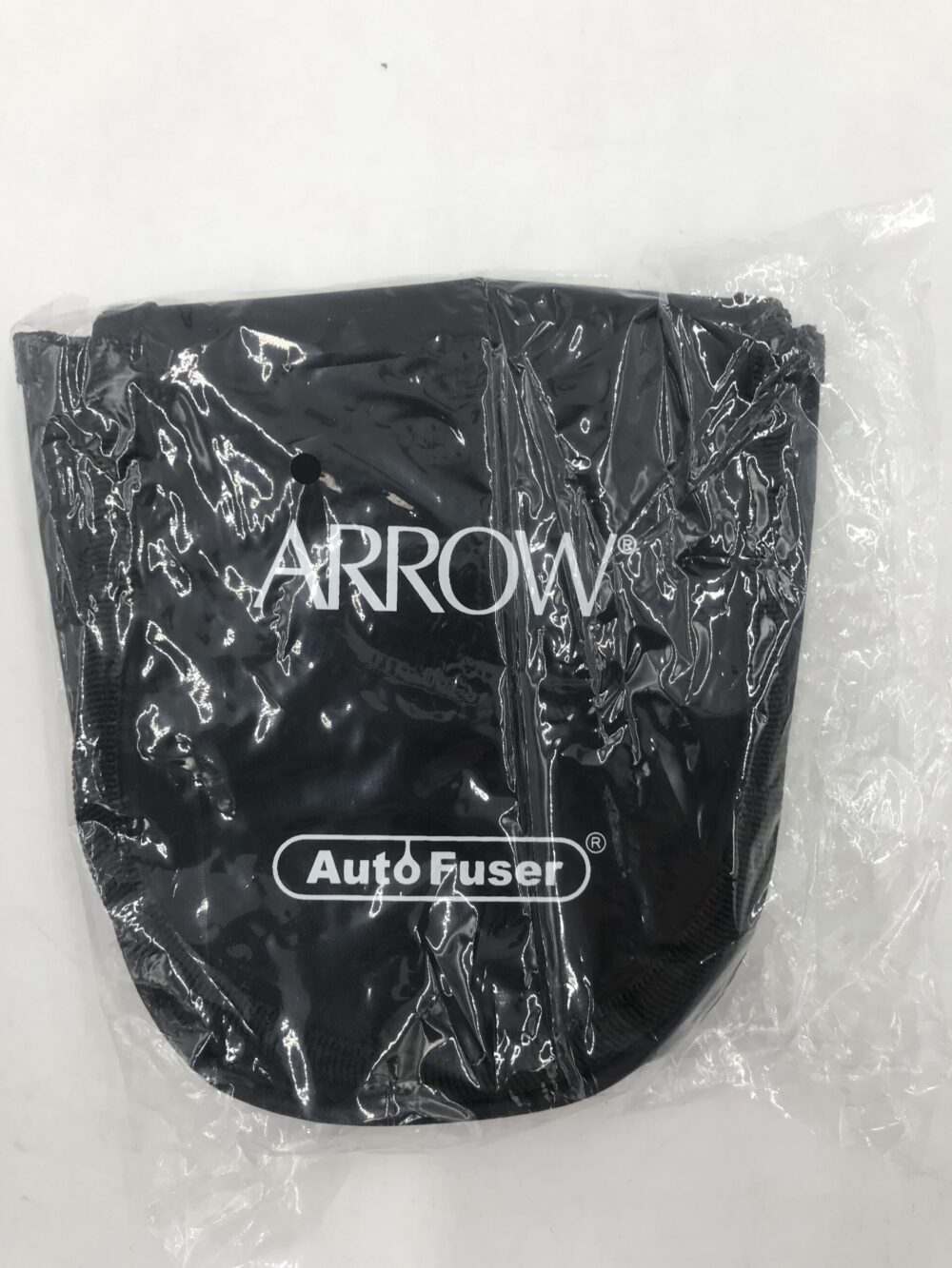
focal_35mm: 28
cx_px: 476
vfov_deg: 63.4
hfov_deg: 49.8
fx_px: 1027
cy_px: 634
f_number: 1.8
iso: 25
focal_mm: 3.99
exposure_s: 1/120
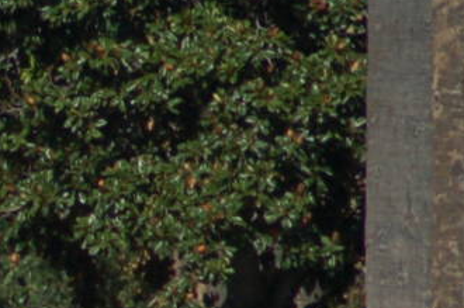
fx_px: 23977
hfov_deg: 1.1
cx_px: -543
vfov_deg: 0.7
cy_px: 319
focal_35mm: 1863
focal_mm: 200
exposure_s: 1/2000
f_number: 5.6
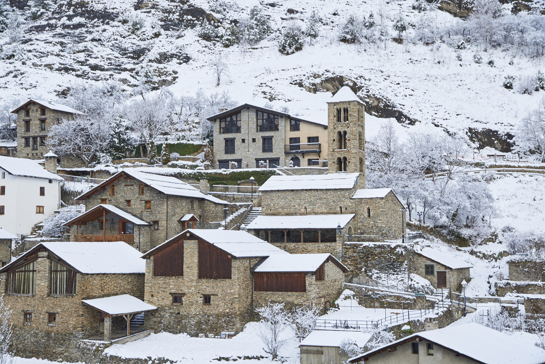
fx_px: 939
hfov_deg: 32.4
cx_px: 272
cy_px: 182
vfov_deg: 21.9
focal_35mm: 62
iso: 100
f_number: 11
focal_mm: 62
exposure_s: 1/60
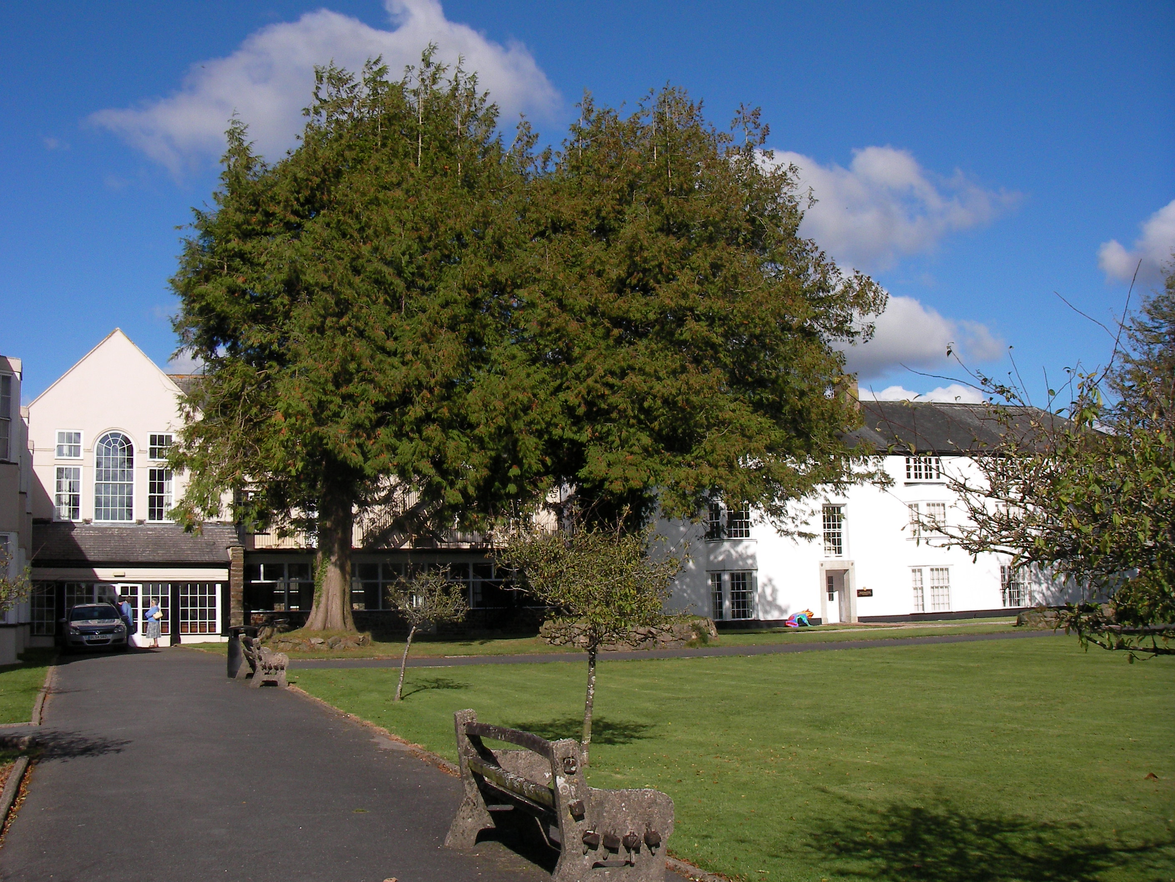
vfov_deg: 37.7
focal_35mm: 38
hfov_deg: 49.0
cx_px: 588
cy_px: 441
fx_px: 1290
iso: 50
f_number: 6.6
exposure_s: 1/428
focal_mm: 6.3
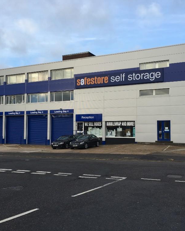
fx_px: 260
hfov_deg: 39.1
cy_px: 116
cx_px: 79
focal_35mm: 38
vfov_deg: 47.9
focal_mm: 4.15
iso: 25
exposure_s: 1/384
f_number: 2.2
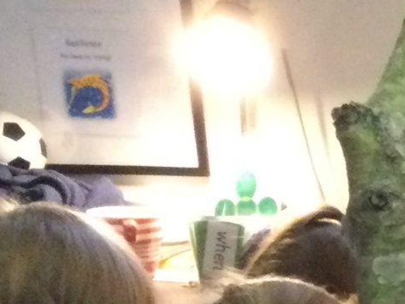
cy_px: 617
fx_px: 1943
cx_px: 1060
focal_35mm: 166
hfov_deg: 10.0
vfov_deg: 8.5
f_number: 2.4
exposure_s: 1/17
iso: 200
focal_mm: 3.3
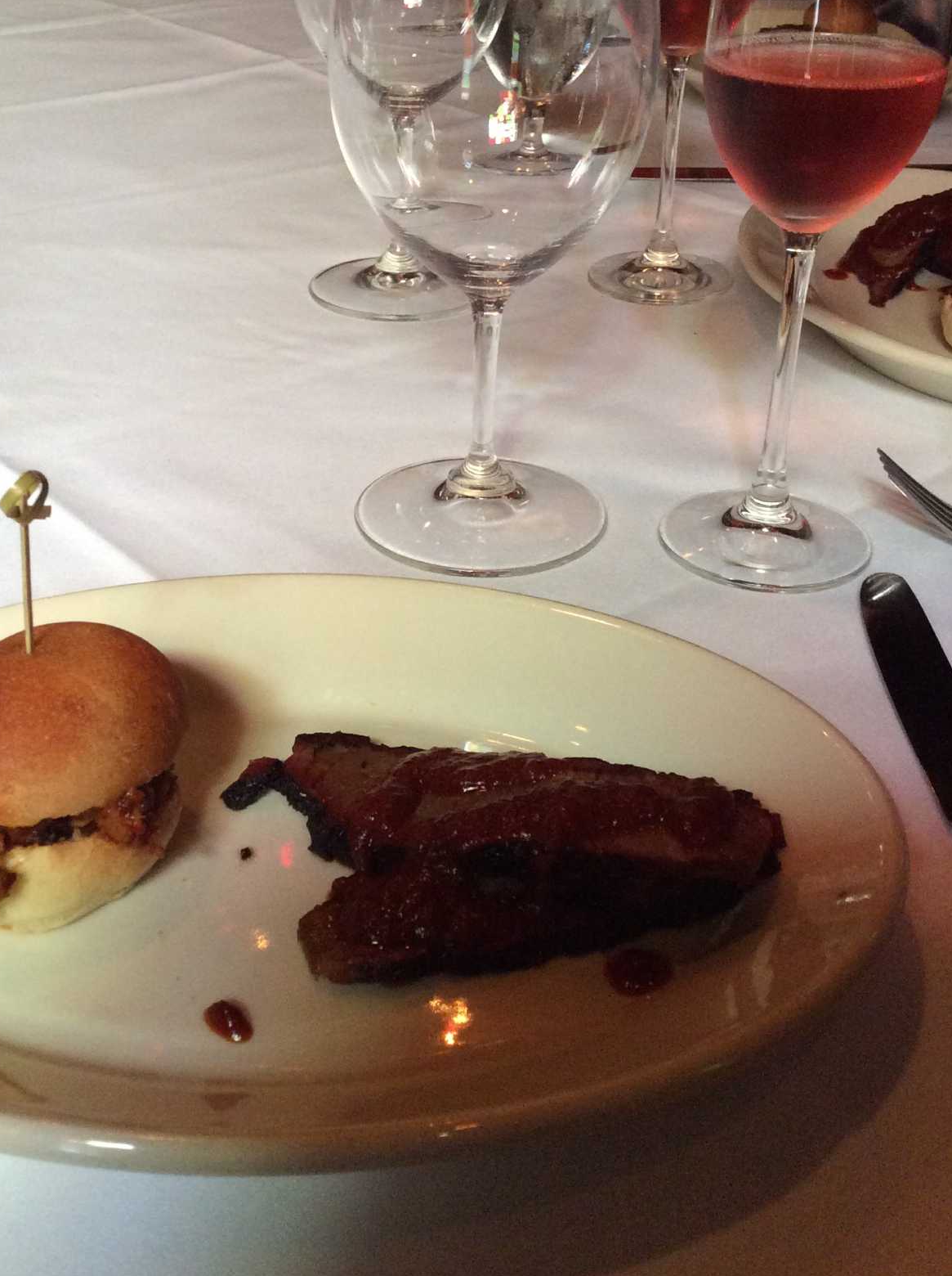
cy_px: 519
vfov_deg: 44.7
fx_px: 1544
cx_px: 429
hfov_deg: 34.2
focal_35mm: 42
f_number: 2.4
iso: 160
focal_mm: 3.3
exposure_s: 1/24
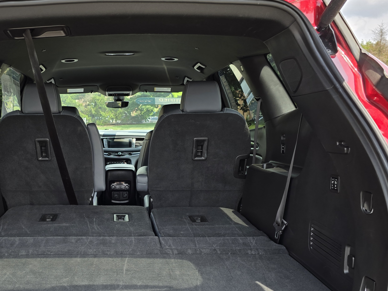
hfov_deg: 48.8
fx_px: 415
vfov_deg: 38.3
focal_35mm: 37
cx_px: 113
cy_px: 193
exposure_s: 1/180
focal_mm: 6.3
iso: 12
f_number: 1.7
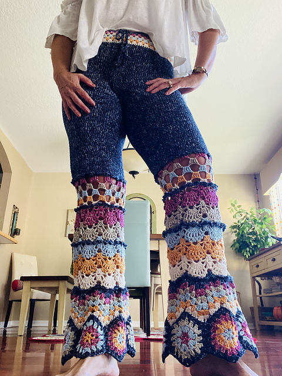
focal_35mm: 30
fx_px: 326
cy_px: 188
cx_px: 141
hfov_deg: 46.8
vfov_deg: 60.0
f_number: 2.2
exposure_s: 1/39
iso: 400
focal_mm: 2.71
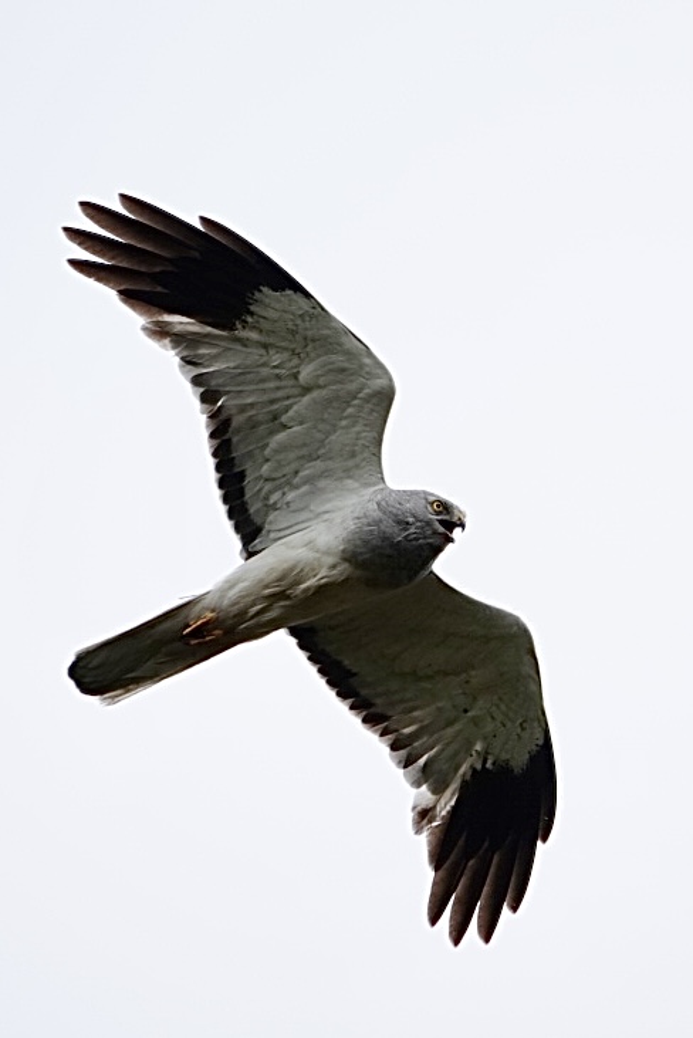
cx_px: 346
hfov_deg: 2.7
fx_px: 14682
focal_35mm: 509
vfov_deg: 4.0
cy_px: 519
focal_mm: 186.64
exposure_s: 1/1000
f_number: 4
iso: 100
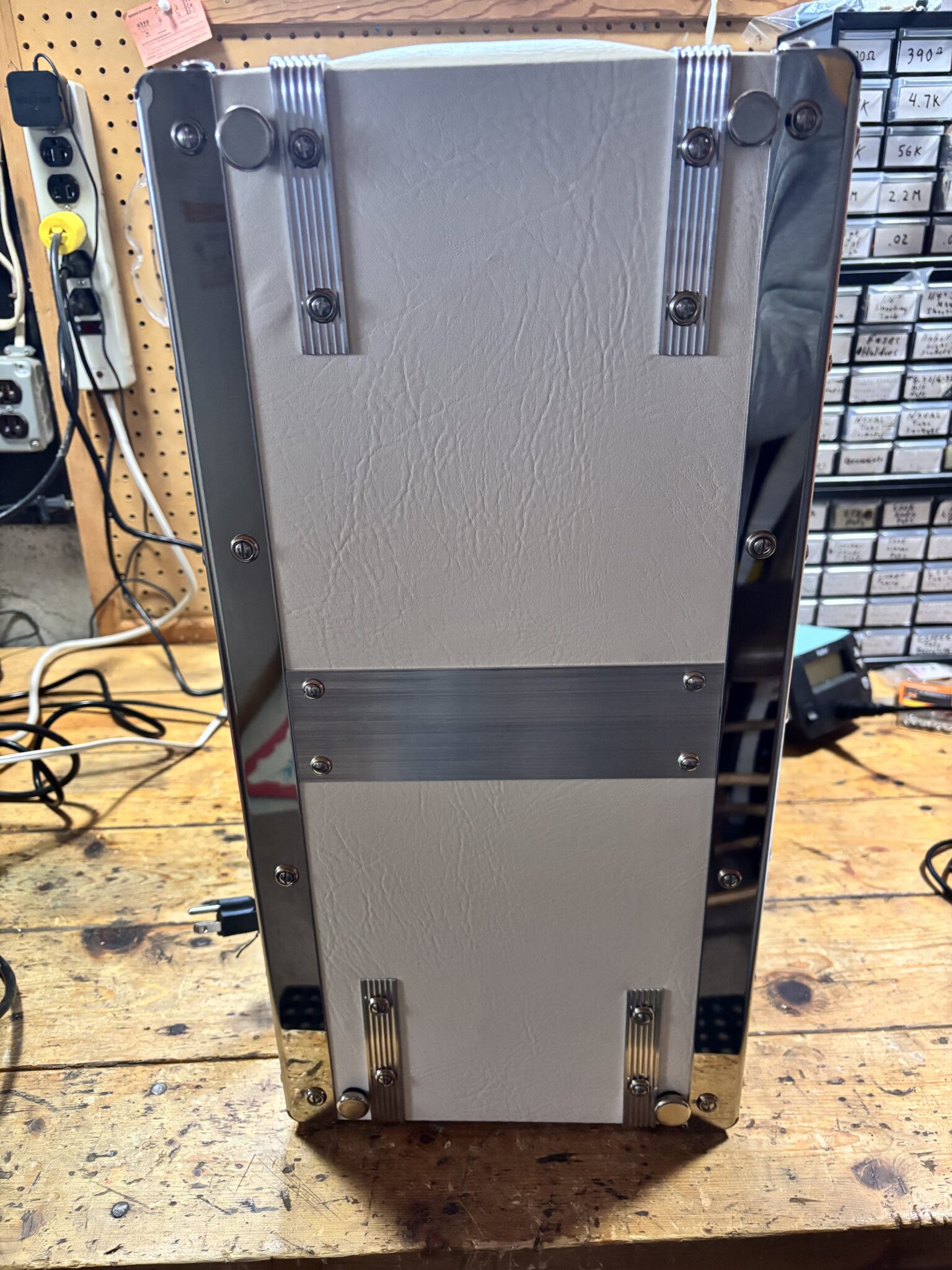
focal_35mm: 26
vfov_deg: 67.3
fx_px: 953
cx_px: 476
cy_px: 635
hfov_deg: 53.1
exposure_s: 1/40
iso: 640
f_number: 1.6
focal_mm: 5.96
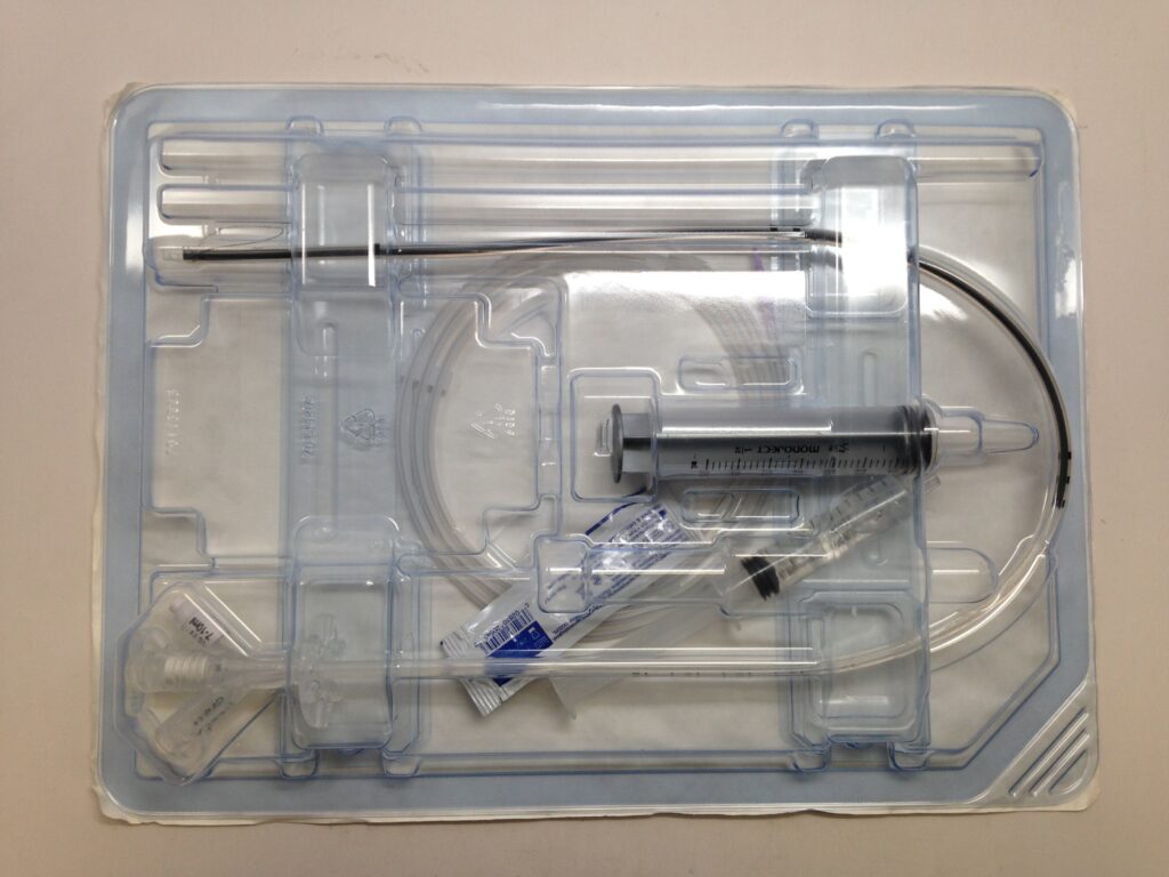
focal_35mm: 33
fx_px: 1114
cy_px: 438
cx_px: 584
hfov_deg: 55.4
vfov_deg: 42.9
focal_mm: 4.12
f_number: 2.4
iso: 50
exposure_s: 1/60
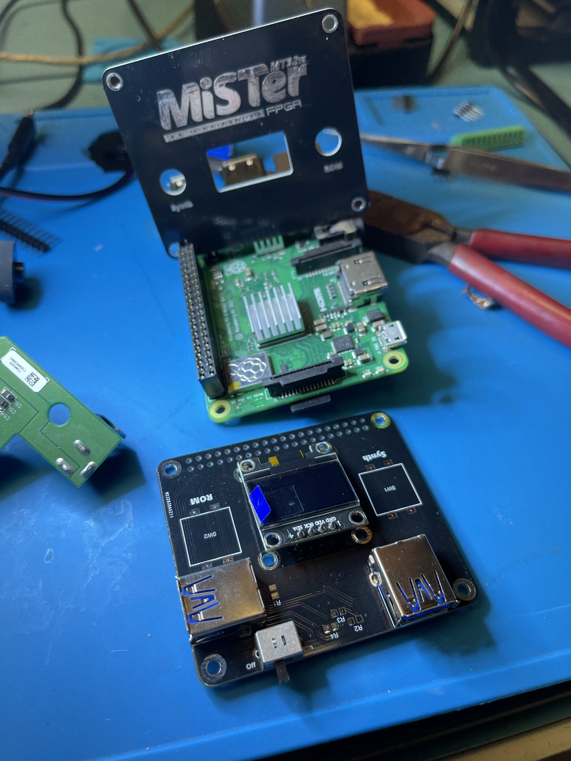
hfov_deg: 53.1
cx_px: 286
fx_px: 572
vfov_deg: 67.3
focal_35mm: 26
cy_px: 380
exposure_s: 1/100
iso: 40
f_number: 1.6
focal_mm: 5.1
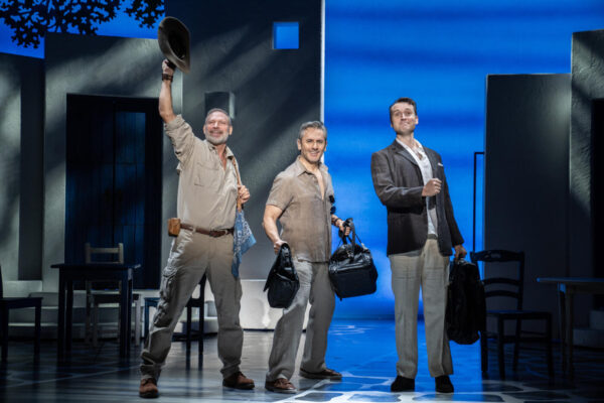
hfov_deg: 29.2
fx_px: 1158
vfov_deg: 19.7
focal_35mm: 69
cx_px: 302
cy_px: 202
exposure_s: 1/400
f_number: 4
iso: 800
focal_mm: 69
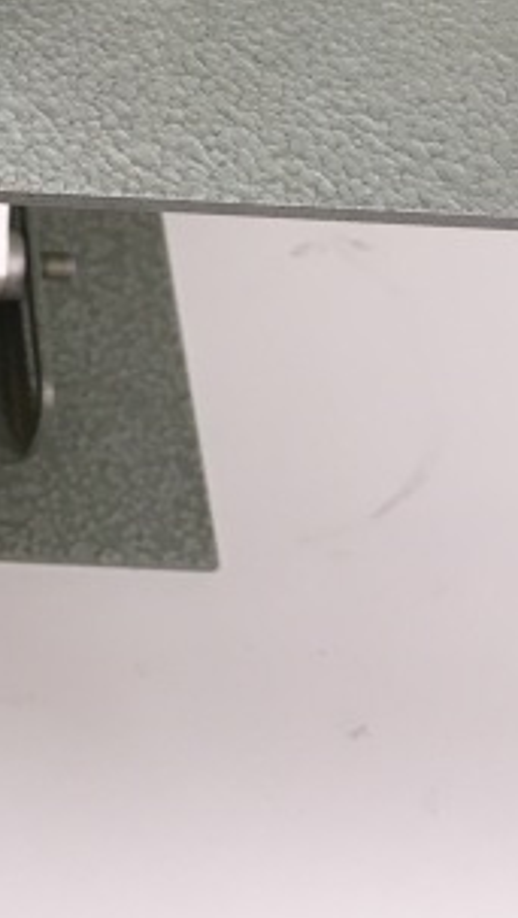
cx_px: -253
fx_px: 2046
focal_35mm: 84
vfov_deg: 23.6
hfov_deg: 13.6
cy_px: -103
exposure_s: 1/33
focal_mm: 4.15
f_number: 2.2
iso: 40
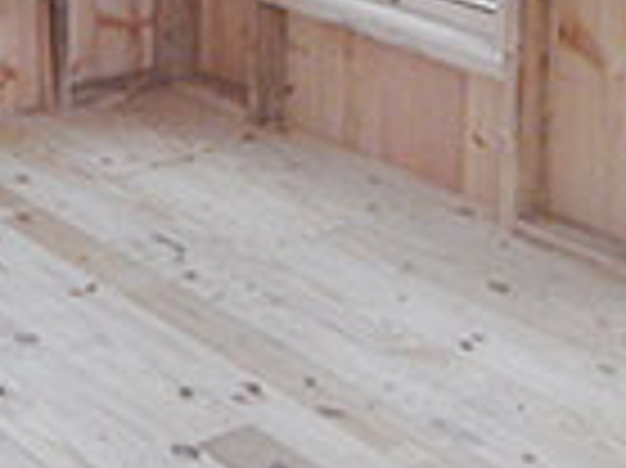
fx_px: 1717
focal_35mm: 95
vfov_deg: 14.6
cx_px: 248
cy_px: -202
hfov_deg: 20.6
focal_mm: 4
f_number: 3
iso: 200
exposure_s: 1/30
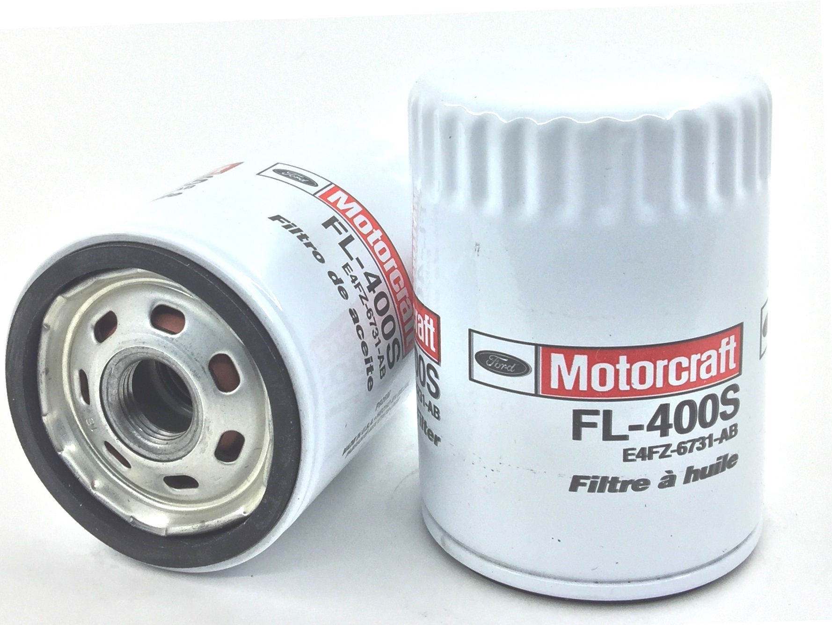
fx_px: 697
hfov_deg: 61.6
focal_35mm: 29
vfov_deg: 48.3
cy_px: 312
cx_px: 416
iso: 32
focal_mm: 4.15
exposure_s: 1/207
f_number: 2.2
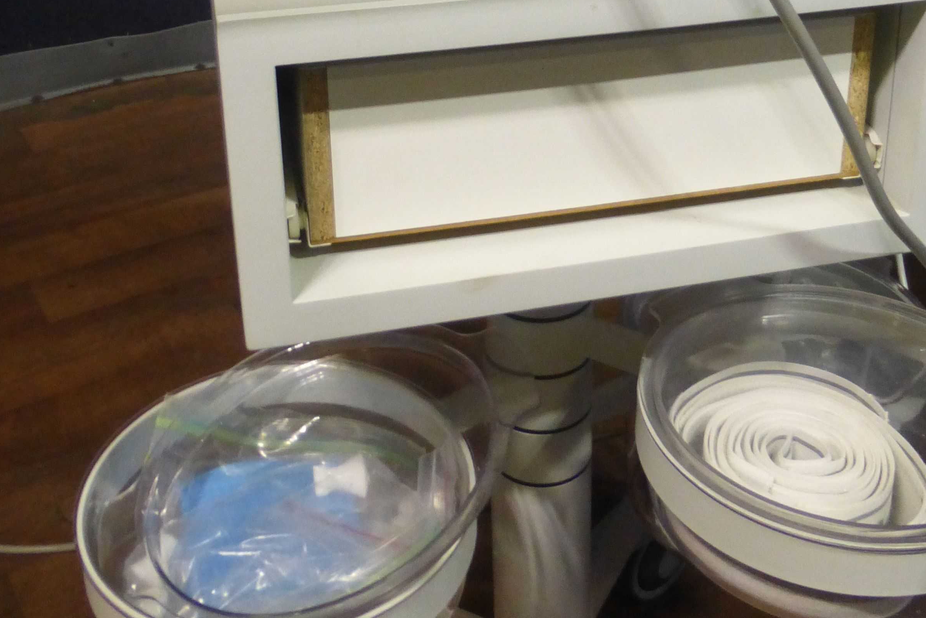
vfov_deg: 26.4
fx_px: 1235
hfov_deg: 41.1
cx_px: 499
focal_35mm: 48
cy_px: -18
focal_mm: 4.3
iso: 400
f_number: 3.3
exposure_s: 1/15
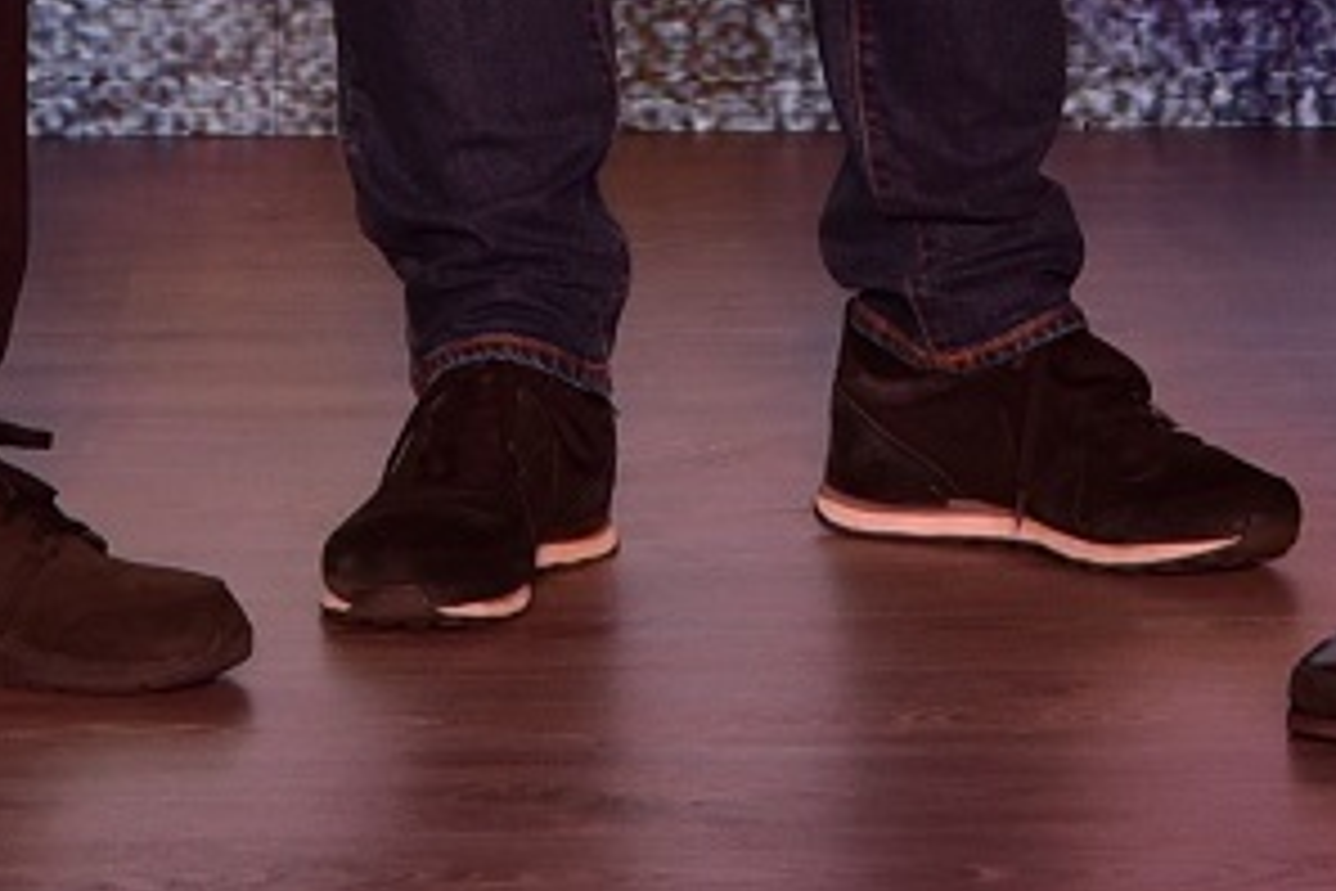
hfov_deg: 8.5
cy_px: -1764
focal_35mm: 241
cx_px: 553
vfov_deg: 5.4
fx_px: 8943
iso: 400
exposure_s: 1/400
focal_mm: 34
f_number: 3.2
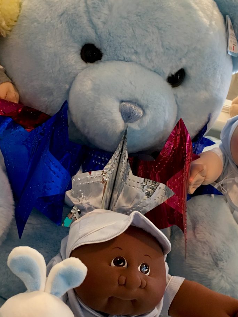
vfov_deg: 36.7
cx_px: 95
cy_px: 189
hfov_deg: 28.0
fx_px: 477
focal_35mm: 52
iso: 100
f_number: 2.2
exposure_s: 1/30
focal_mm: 4.15
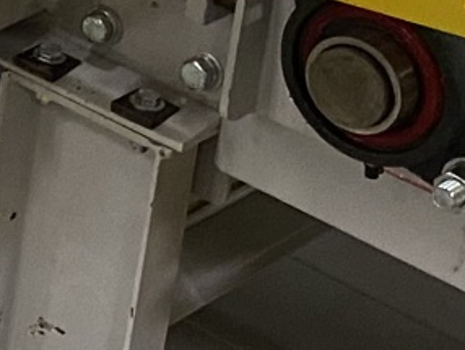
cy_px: -335
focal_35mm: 186
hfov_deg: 9.1
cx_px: -816
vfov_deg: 7.7
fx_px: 2501
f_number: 1.8
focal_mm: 4.25
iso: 250
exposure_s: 1/60
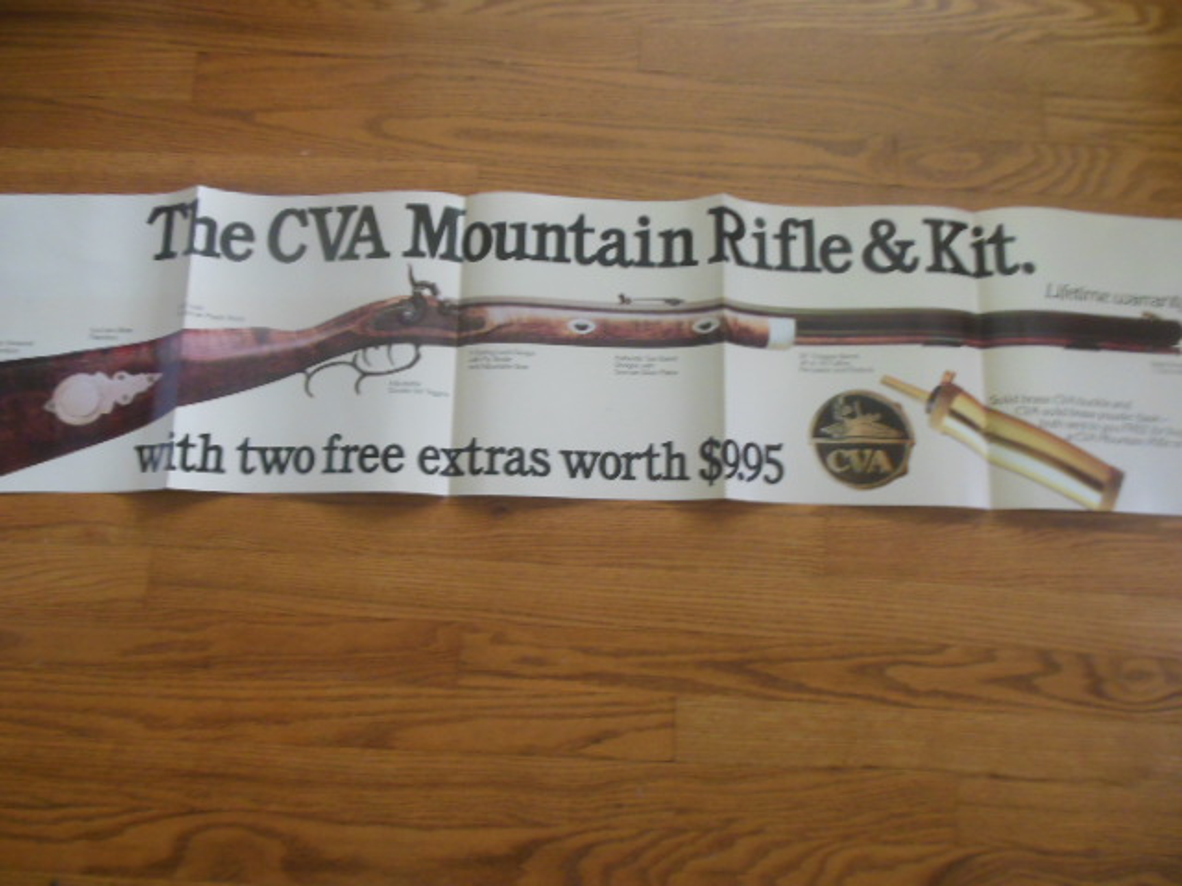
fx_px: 854
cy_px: 443
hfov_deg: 69.4
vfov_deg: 54.9
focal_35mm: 25
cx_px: 591
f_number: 3.2
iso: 400
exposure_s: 1/15
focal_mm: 4.5
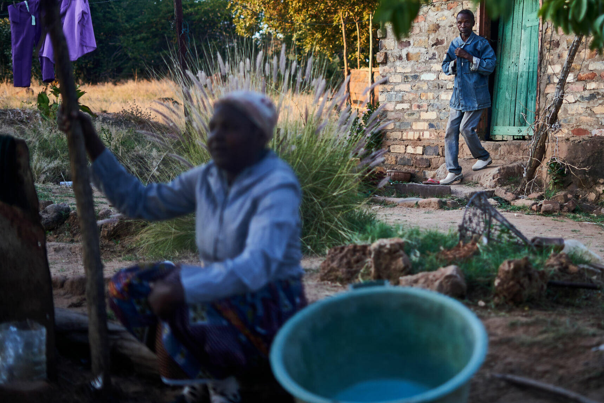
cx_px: 430
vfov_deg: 18.9
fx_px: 1208
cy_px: 147
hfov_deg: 27.8
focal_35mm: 72
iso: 250
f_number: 1.8
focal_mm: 50
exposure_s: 1/640
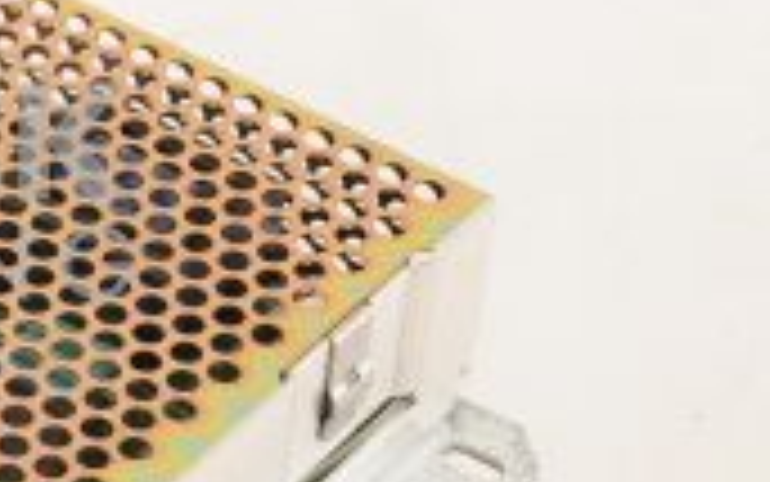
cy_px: 191
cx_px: -315
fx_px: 3758
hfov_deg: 11.3
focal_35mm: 179
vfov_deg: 7.3
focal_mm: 50
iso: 1600
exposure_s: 1/125
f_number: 11
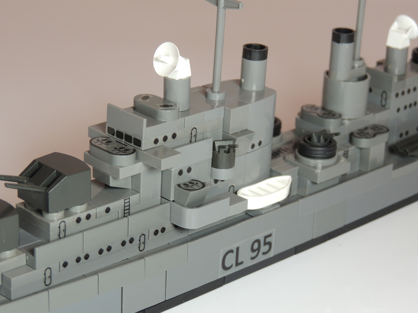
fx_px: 1207
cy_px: 156
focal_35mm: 100
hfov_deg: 19.6
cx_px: 209
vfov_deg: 14.8
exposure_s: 1/20
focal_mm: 17.8
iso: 100
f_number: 4.1
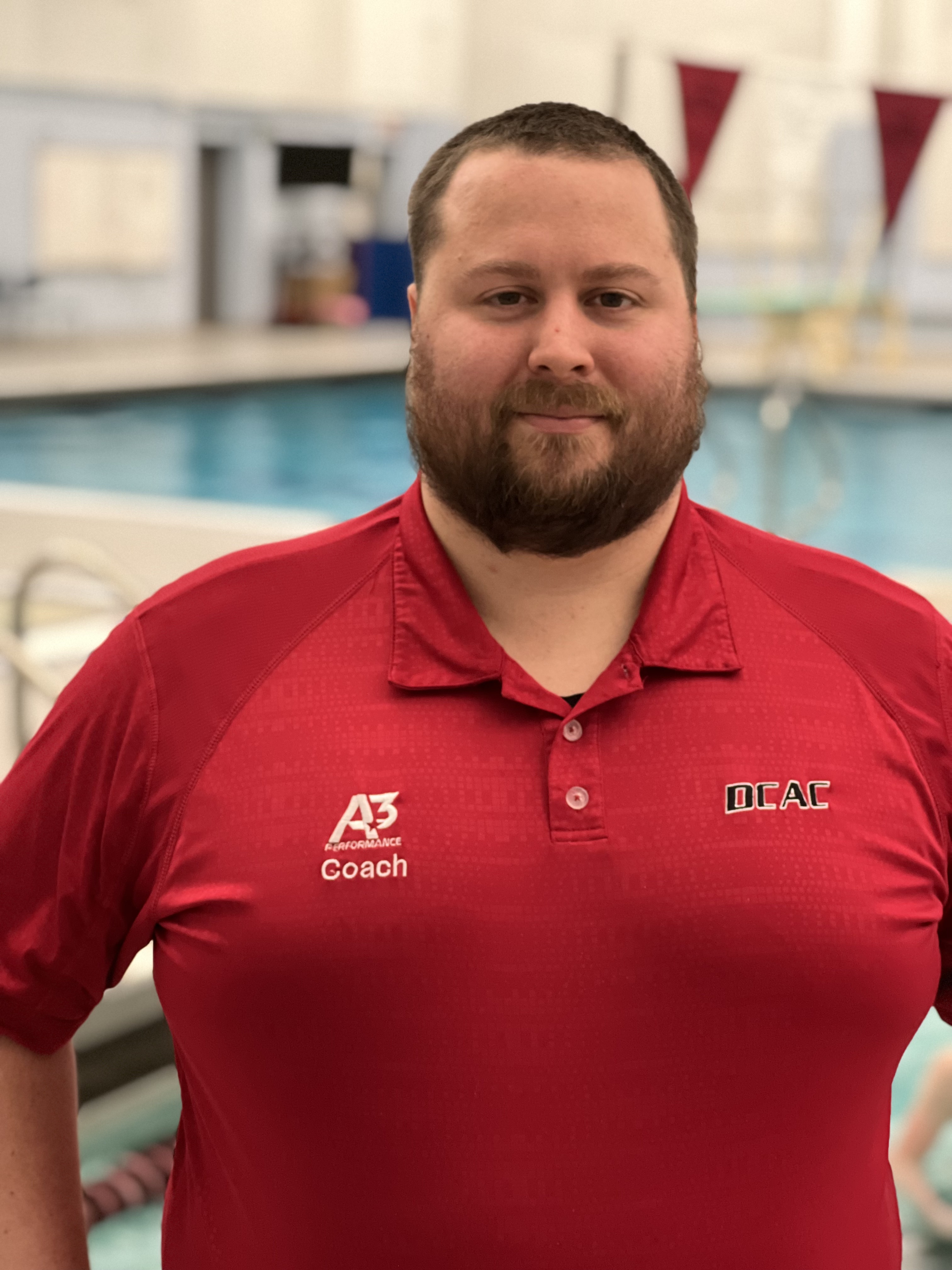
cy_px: 635
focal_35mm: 77
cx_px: 476
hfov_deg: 19.1
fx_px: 2824
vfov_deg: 25.3
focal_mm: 9
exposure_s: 1/15
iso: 500
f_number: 2.8
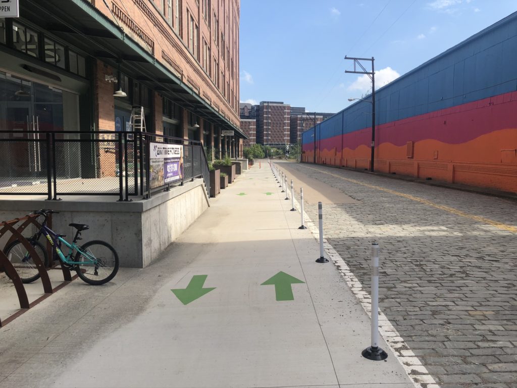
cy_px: 194
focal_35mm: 28
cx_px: 258
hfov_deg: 63.4
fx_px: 418
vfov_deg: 49.7
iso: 20
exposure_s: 1/1389
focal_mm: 4
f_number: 1.8
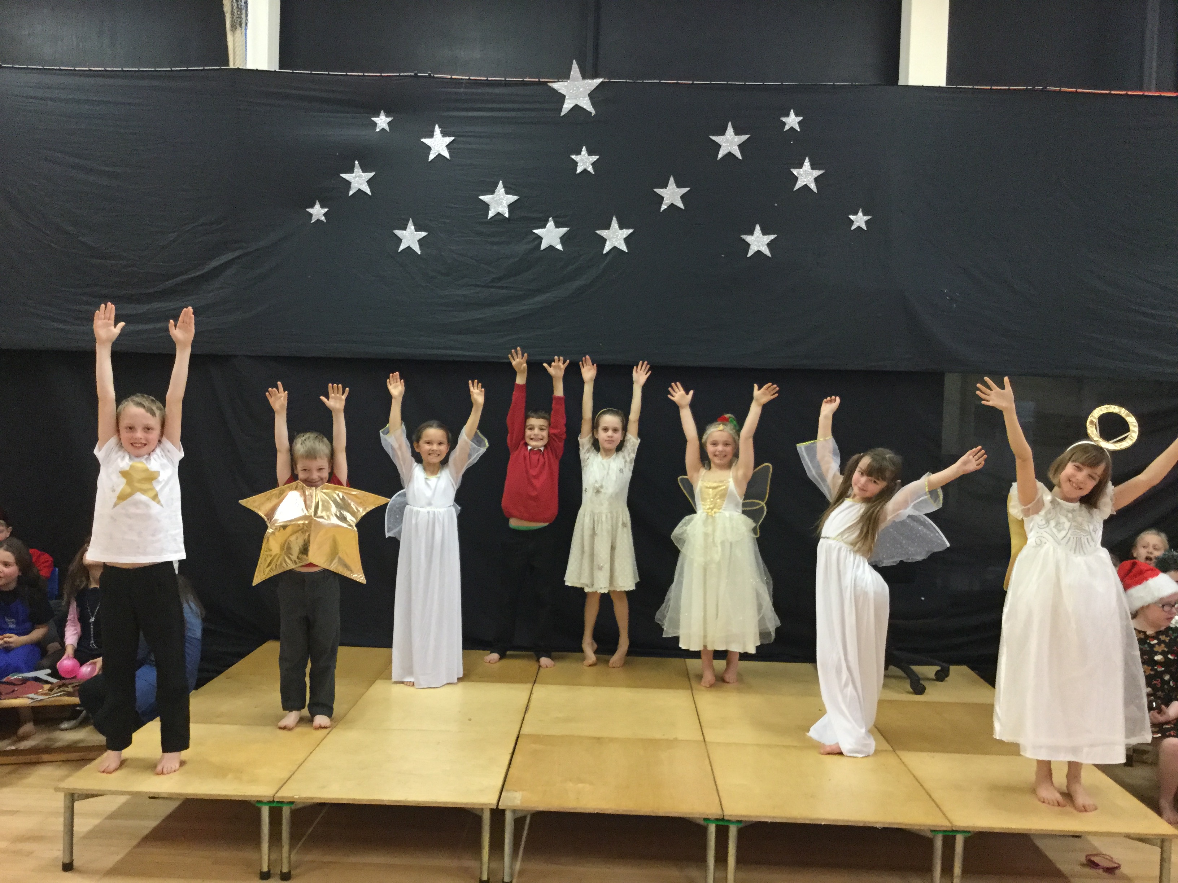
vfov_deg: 45.4
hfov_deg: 58.4
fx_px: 1055
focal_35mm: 31
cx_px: 589
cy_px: 442
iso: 200
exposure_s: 1/33
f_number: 2.4
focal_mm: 3.3
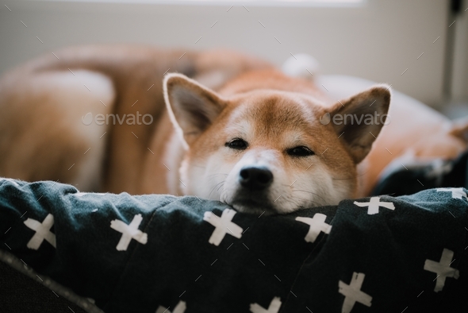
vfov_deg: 16.1
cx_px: 234
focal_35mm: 85
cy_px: 156
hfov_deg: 23.9
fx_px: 1105
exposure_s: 1/400
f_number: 1.8
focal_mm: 85
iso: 1000
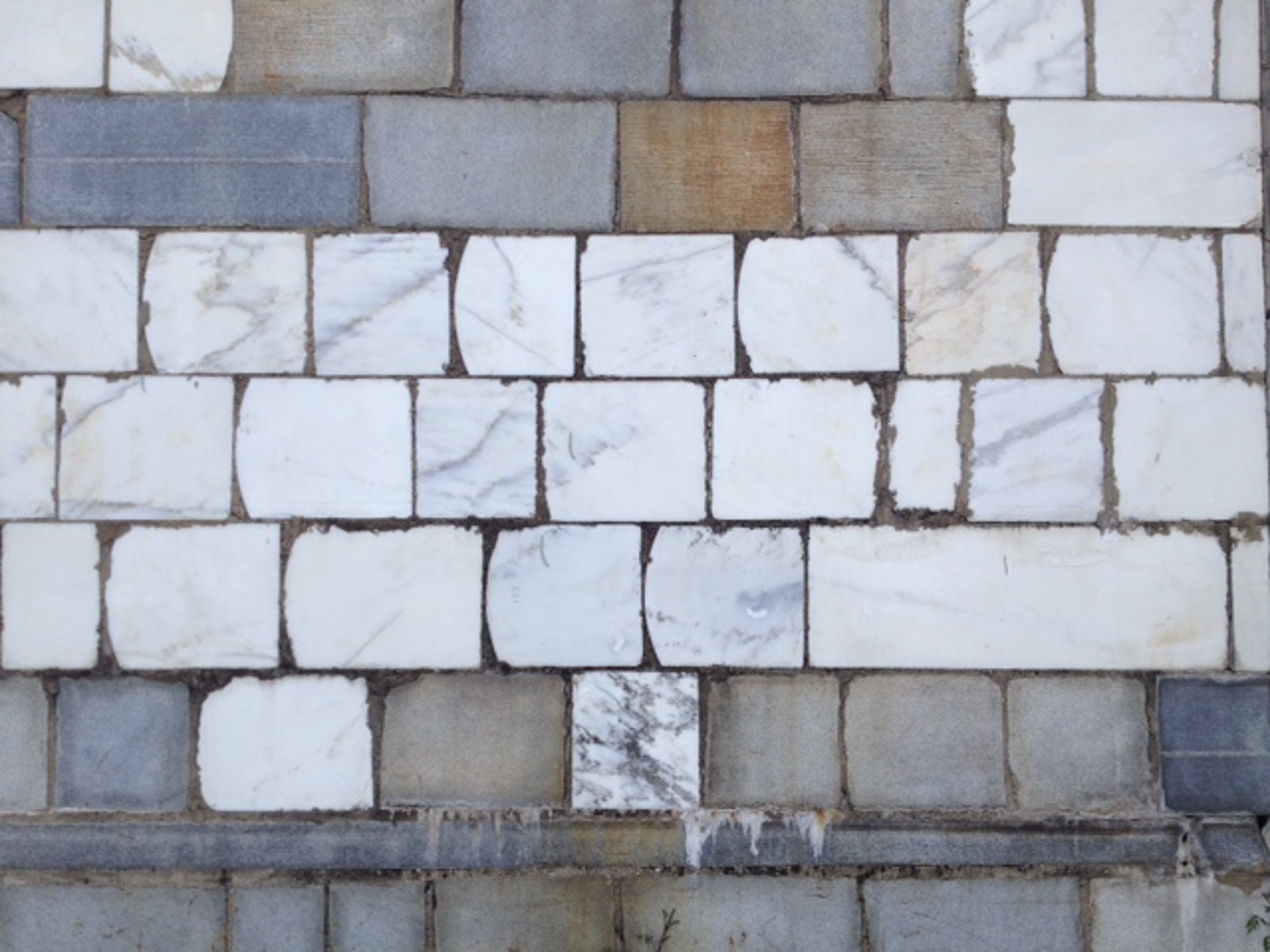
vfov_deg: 40.7
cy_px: 476
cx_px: 635
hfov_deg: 52.6
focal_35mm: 35
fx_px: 1284
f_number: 2.4
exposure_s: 1/339
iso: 50
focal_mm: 4.28
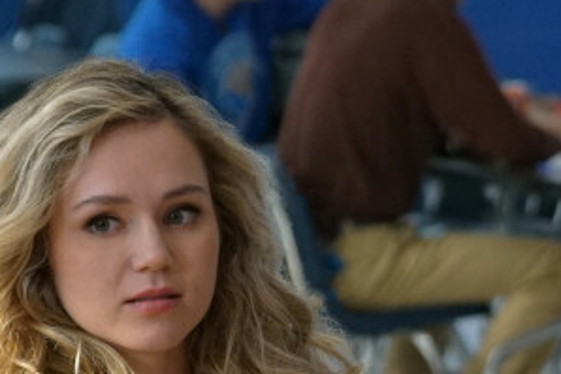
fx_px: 4708
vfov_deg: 4.6
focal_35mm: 302
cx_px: 659
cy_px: 188
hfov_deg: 6.8
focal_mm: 75
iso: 4000
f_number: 4
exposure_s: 1/160
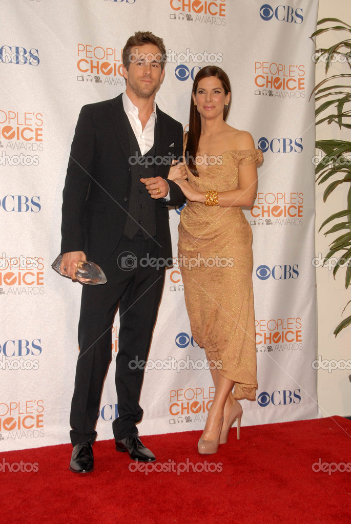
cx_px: 176
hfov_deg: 26.6
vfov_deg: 38.8
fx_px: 744
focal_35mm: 51
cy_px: 262
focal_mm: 34
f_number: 5.6
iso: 400
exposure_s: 1/250
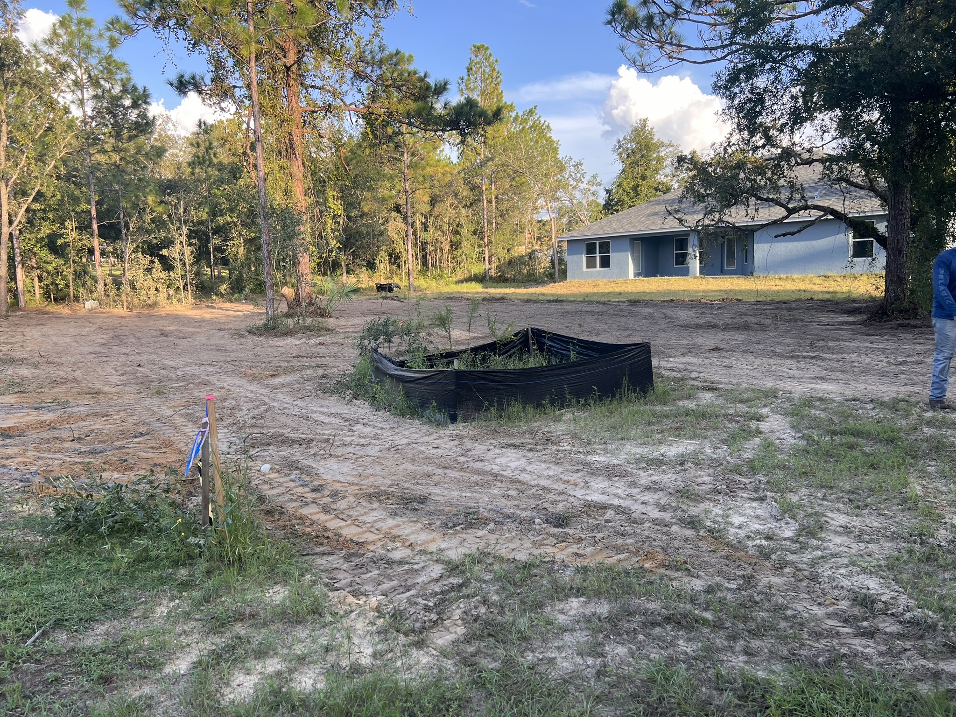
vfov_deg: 53.1
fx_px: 718
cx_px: 478
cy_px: 358
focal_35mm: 26
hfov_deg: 67.3
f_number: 1.5
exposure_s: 1/502
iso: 50
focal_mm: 5.7
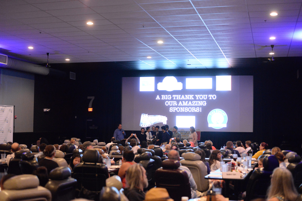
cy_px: 100
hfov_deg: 39.6
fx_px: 420
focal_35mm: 50
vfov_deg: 27.0
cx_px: 151
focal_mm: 50
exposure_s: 1/80
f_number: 2.2
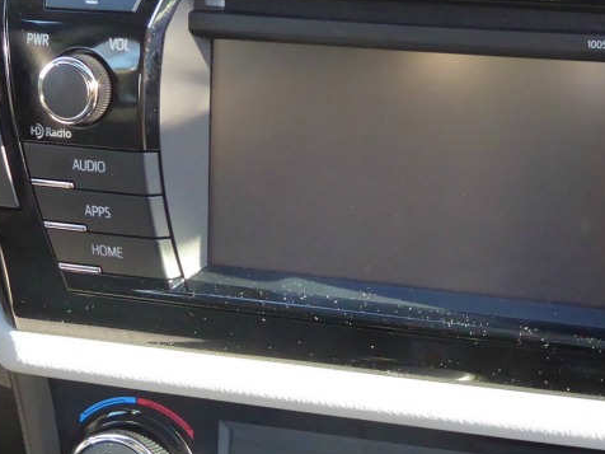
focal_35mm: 82
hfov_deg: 23.8
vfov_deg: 17.9
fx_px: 1433
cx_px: 334
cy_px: 301
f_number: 3.4
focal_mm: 4.7
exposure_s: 1/50
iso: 400
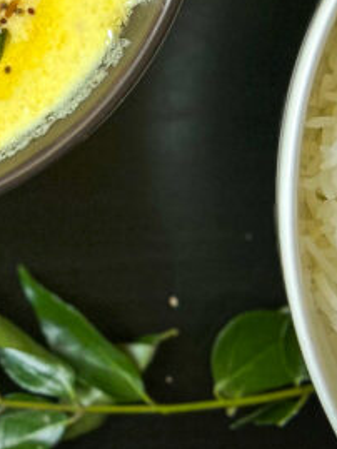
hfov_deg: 14.3
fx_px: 1284
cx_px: -115
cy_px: -130
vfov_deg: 18.5
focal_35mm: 99
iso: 40
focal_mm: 5.7
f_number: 1.5
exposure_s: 1/220
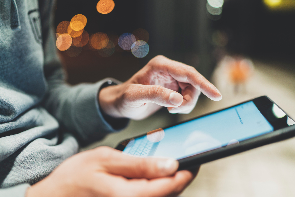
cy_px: 98
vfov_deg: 37.9
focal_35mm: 35
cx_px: 148
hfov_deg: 54.4
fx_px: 287
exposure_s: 1/125
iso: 320
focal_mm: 35
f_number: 1.4
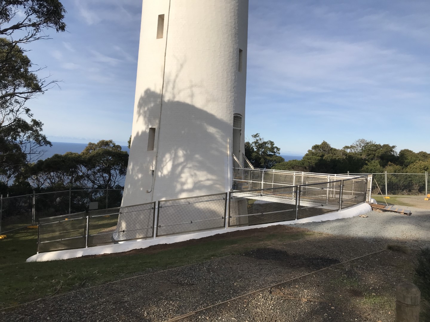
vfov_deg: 49.7
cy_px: 161
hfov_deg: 63.4
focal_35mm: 28
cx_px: 215
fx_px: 348
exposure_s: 1/3096
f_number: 1.8
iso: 20
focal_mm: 3.99
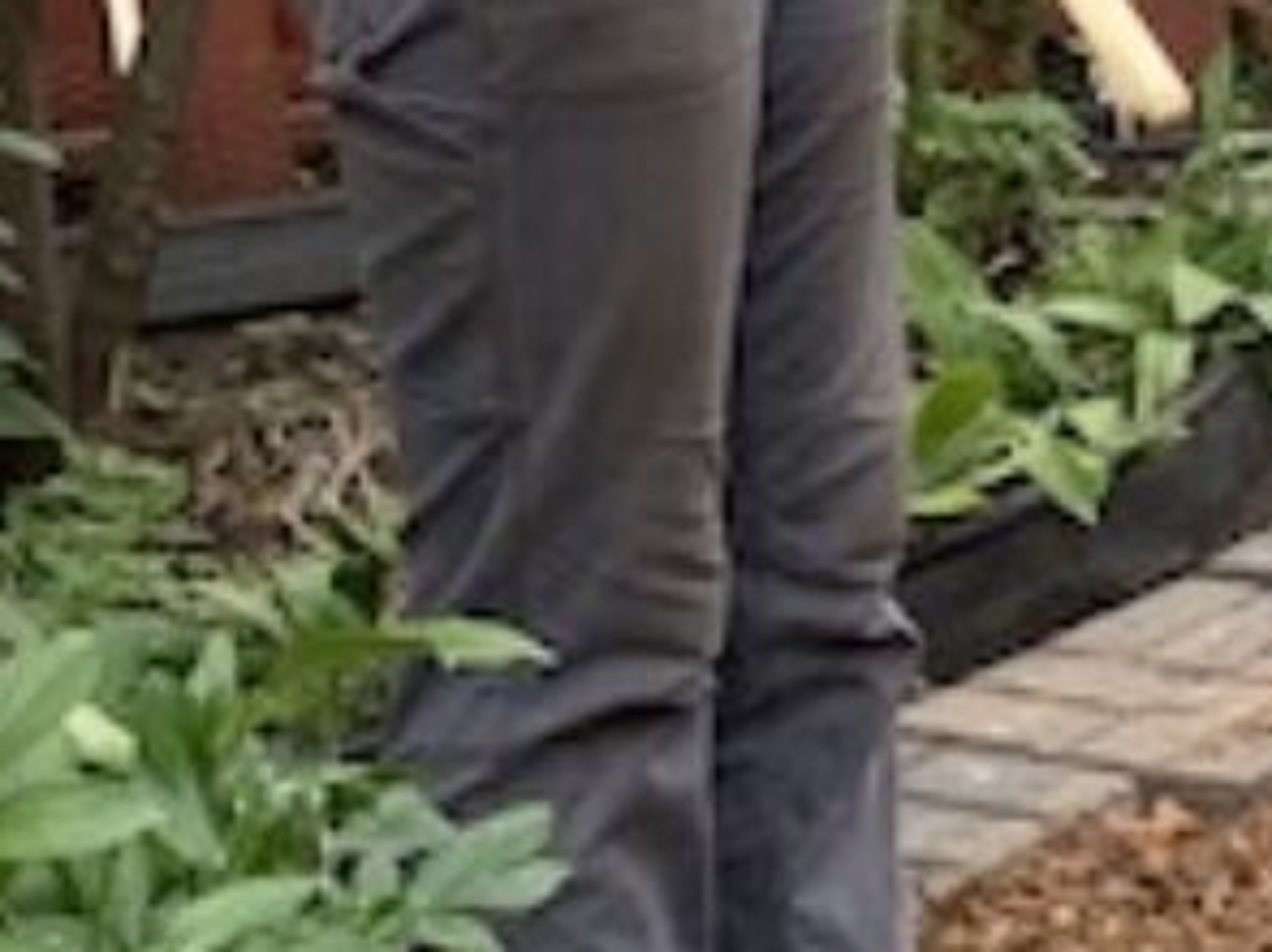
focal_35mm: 141
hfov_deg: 12.1
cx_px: 2716
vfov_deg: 10.5
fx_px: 5179
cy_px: 629
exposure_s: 1/262
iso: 25
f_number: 1.8
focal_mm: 4.25
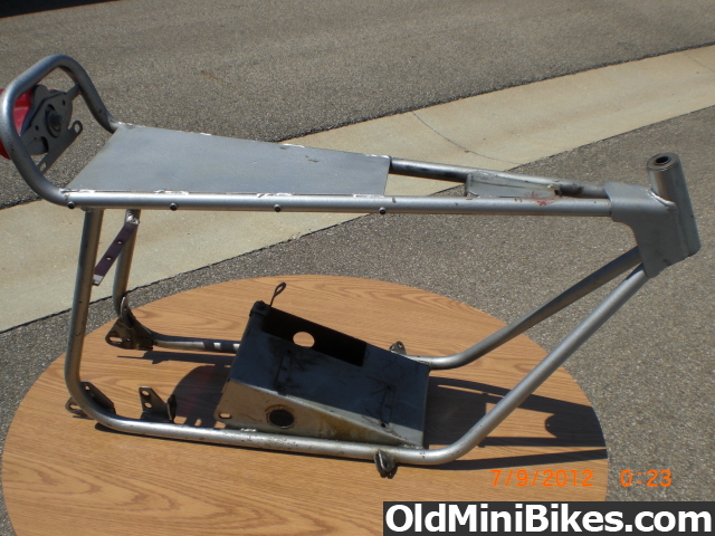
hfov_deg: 49.0
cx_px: 358
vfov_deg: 37.7
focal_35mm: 38
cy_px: 268
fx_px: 785
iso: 50
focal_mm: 6.3
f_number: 4.4
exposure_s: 1/500
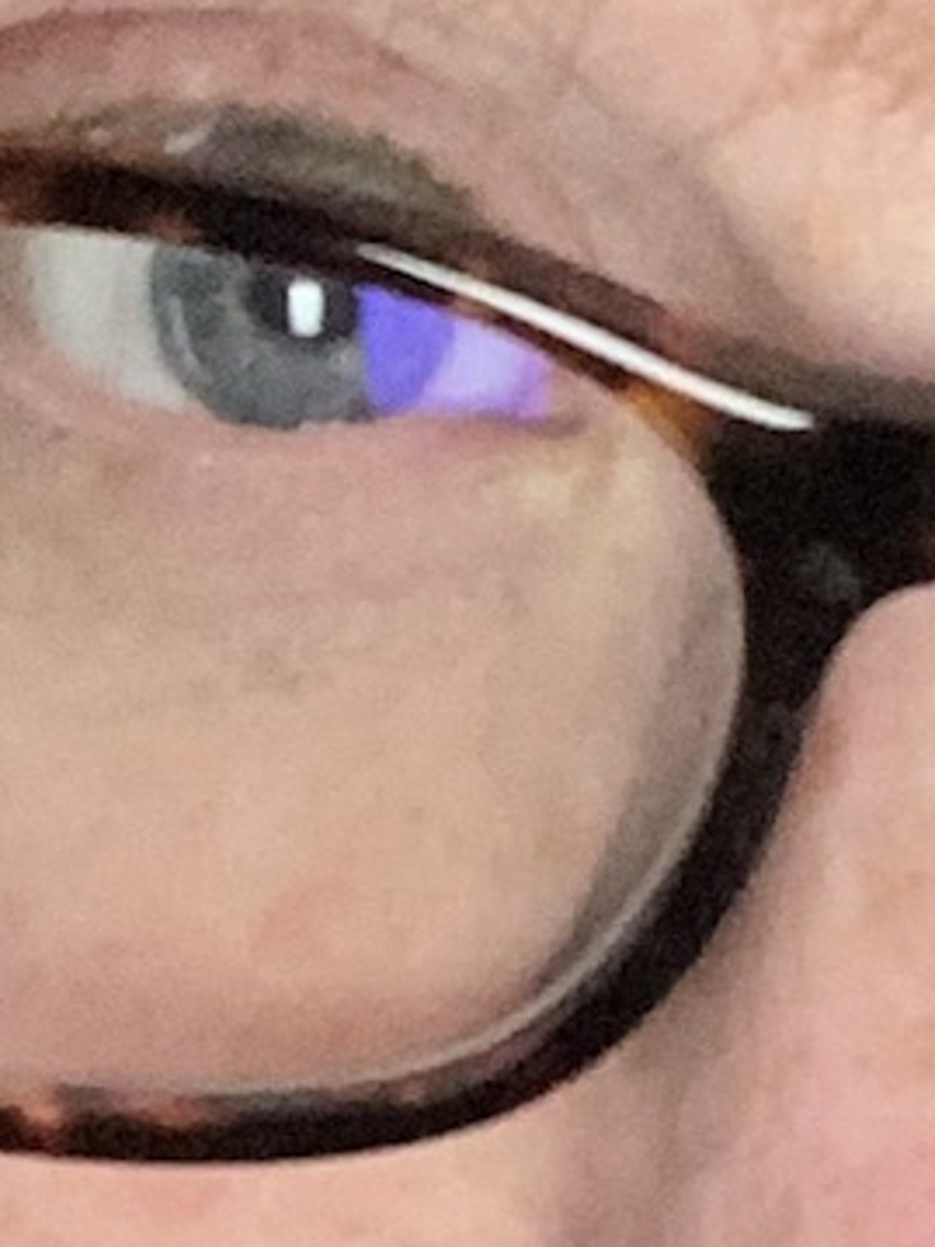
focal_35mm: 167
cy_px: 795
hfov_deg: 8.9
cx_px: 452
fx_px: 6018
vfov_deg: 11.8
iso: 250
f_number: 2.2
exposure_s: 1/34
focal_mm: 2.71
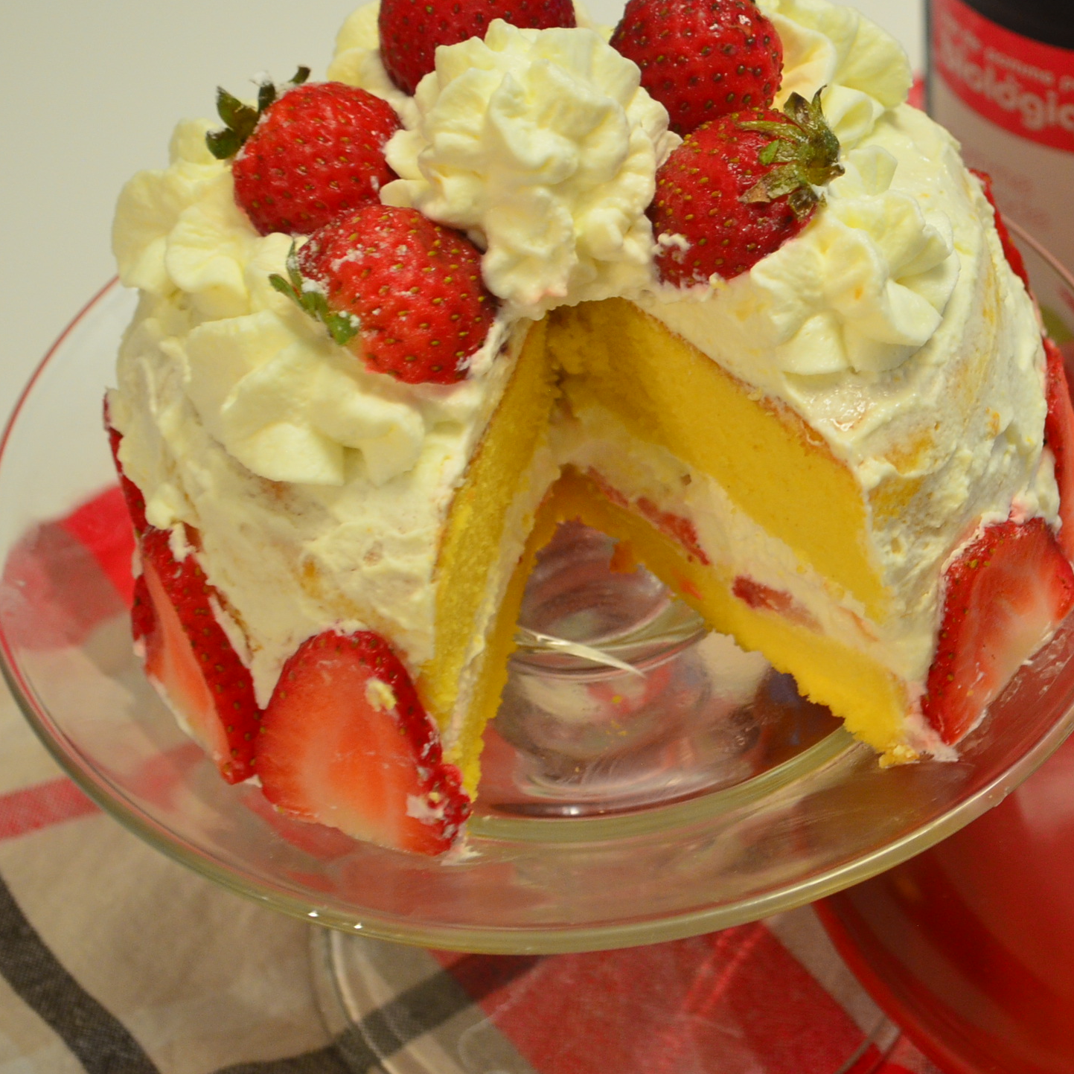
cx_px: 825
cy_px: 483
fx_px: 3967
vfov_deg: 15.4
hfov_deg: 15.3
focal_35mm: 113
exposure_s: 1/8
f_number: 5.6
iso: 800
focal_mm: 52
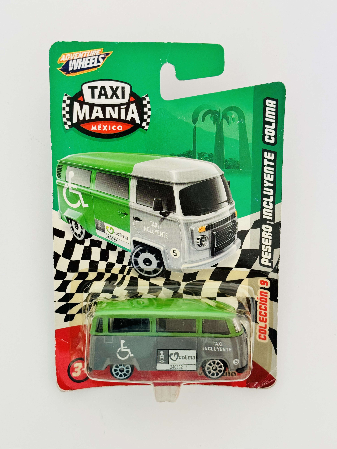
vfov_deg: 39.7
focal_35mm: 48
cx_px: 168
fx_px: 623
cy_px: 224
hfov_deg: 30.3
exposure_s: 1/60
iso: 200
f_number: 1.78
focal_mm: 6.76
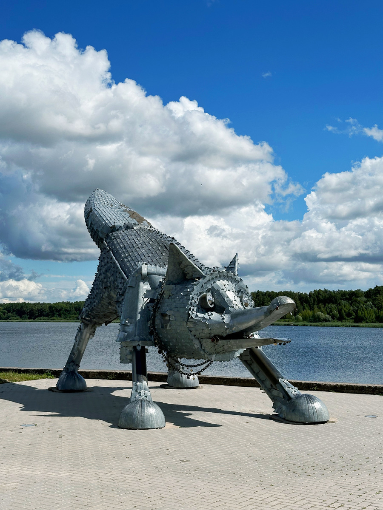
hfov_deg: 30.3
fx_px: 708
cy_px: 255
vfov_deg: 39.7
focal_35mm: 48
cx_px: 192
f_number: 1.78
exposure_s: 1/8929
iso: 64
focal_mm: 6.86
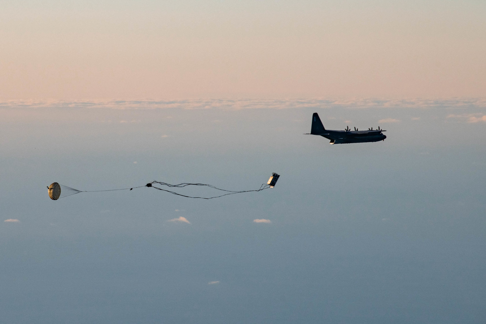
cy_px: 162
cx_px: 243
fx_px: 2700
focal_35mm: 200
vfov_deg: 6.9
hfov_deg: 10.3
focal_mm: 200
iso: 400
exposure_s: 1/2000
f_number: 9
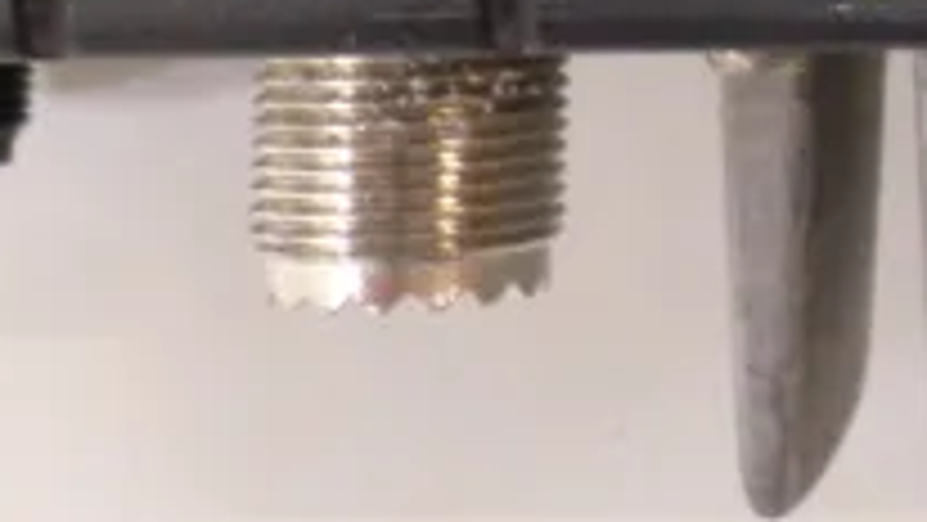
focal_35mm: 119
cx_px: 1267
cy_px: -706
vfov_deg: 9.2
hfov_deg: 16.8
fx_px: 2926
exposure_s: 1/30
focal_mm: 4.5
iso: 240
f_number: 2.5
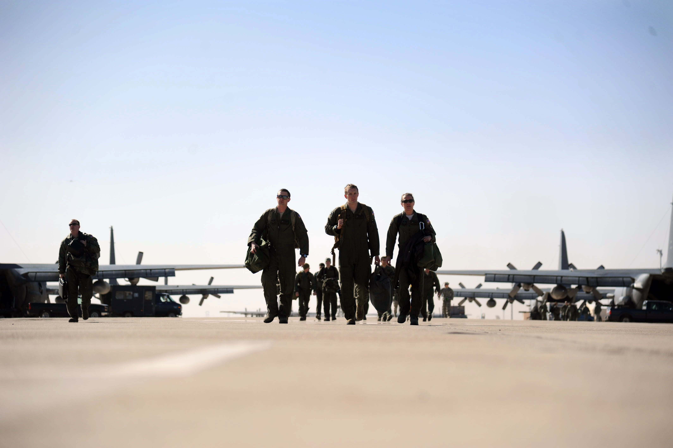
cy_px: 224
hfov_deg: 17.1
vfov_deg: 11.4
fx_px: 2242
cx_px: 336
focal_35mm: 120
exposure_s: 1/2000
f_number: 4
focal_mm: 120
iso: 200
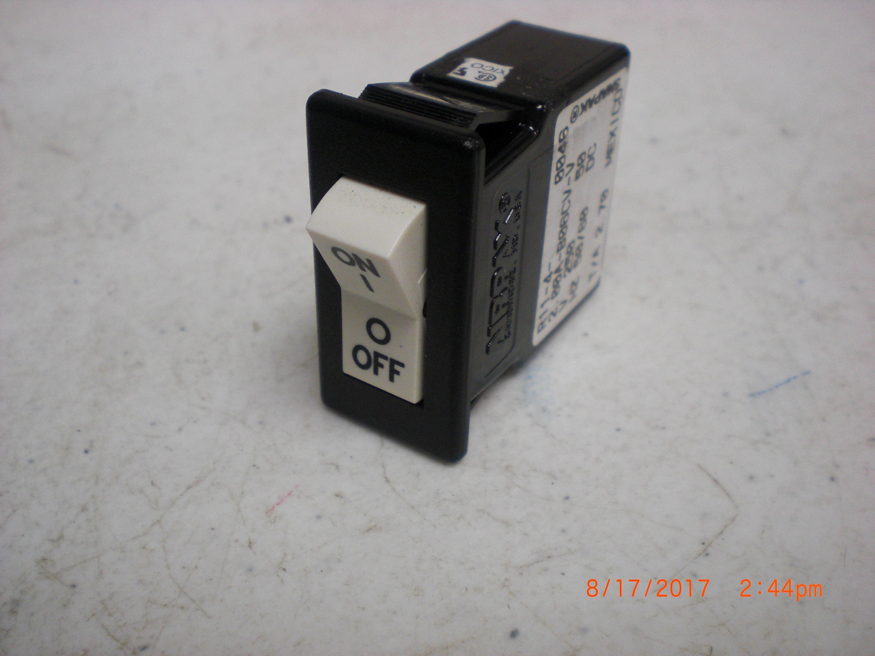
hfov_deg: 49.0
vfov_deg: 37.7
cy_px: 328
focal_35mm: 38
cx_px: 438
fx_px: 961
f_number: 3.1
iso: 200
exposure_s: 1/60
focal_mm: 6.3
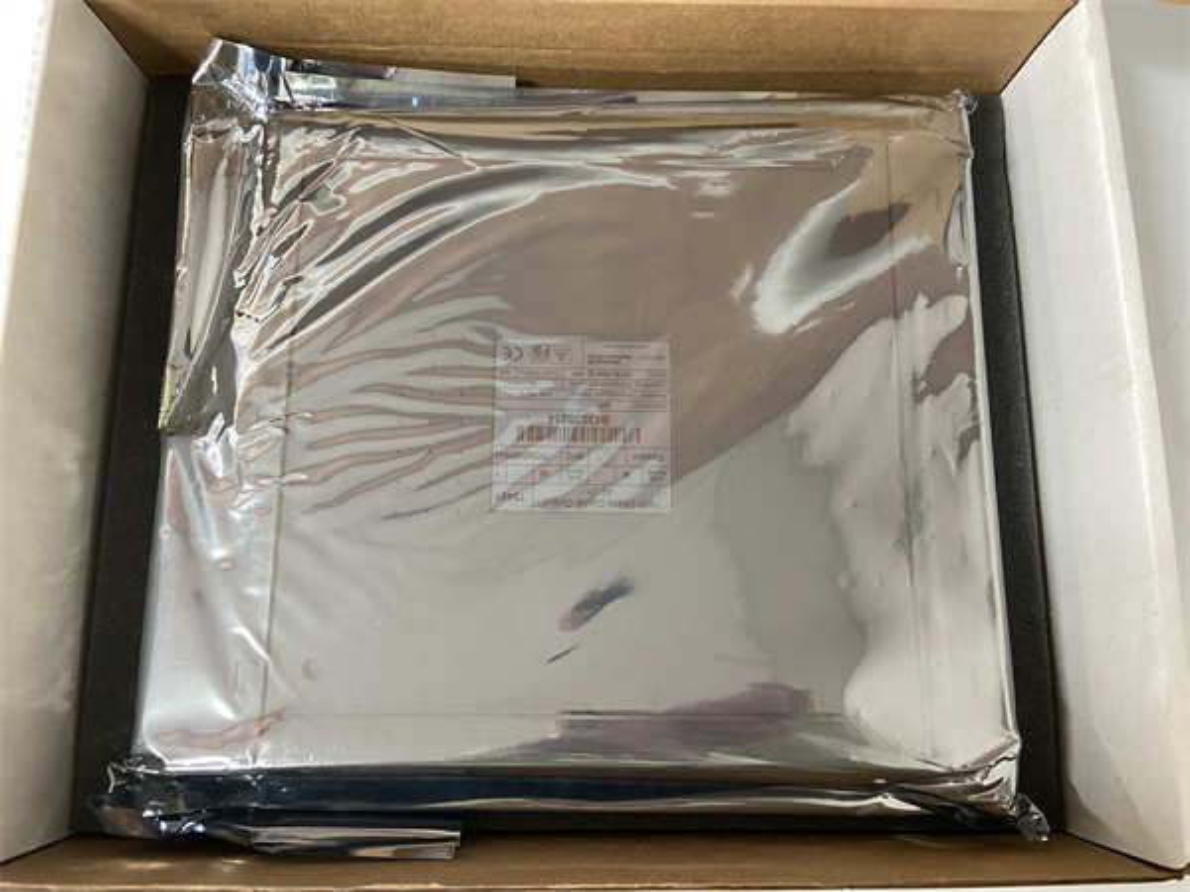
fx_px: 894
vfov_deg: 53.1
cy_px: 446
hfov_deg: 67.3
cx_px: 595
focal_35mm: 26
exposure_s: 1/50
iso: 320
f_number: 1.8
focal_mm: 4.25
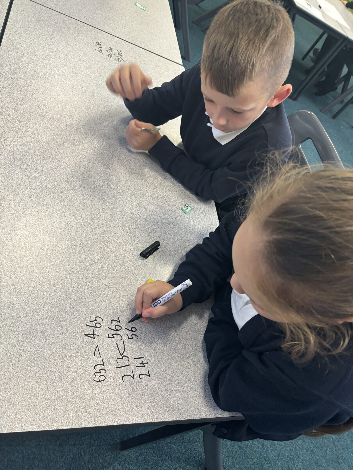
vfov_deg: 67.3
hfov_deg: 53.1
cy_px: 235
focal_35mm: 26
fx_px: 354
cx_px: 176
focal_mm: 5.96
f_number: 1.6
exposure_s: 1/56
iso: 250
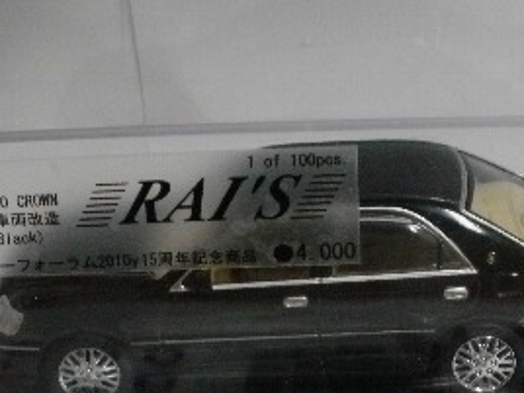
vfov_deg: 13.8
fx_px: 1589
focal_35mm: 105
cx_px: 282
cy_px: 450
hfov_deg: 18.7
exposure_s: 1/25
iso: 400
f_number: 4
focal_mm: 7.7
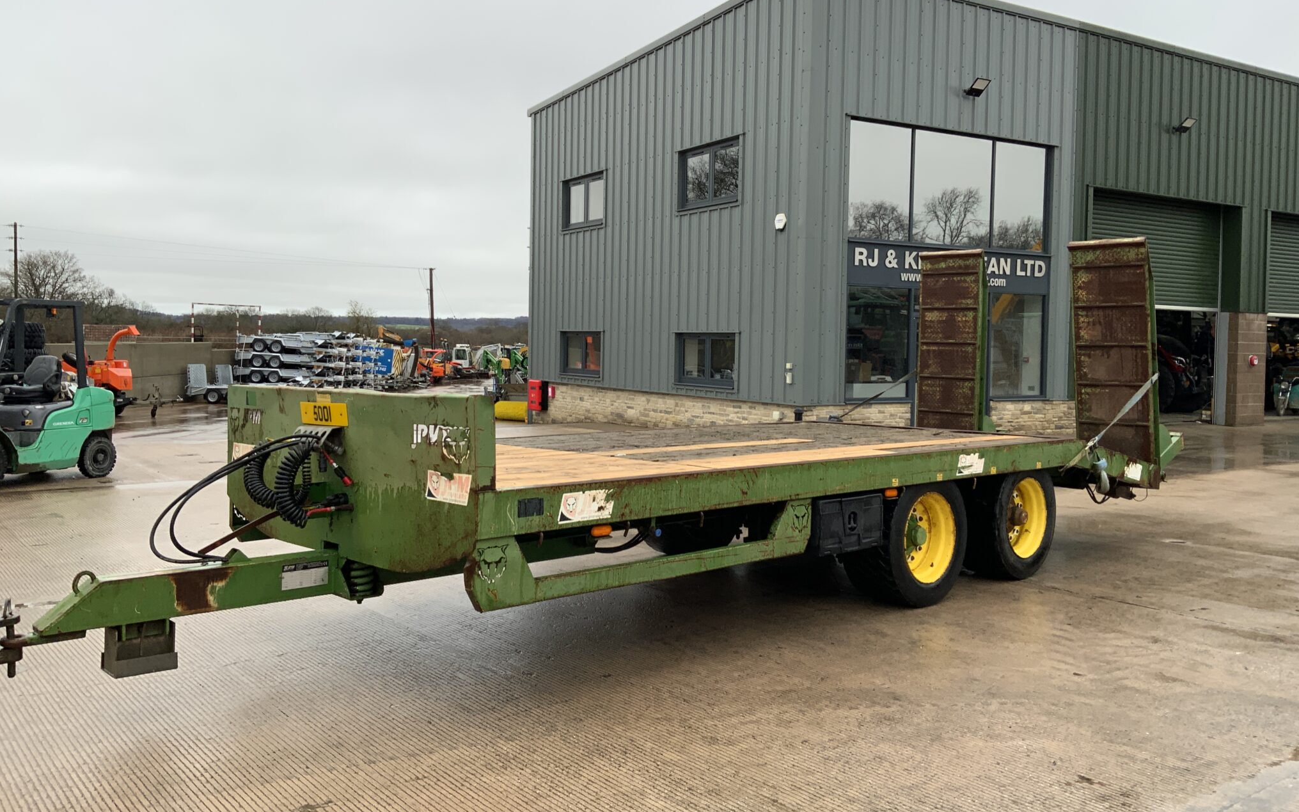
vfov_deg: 40.6
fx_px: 1097
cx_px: 654
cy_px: 374
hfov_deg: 61.2
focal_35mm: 31
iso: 16
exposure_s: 1/180
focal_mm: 3
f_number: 1.8
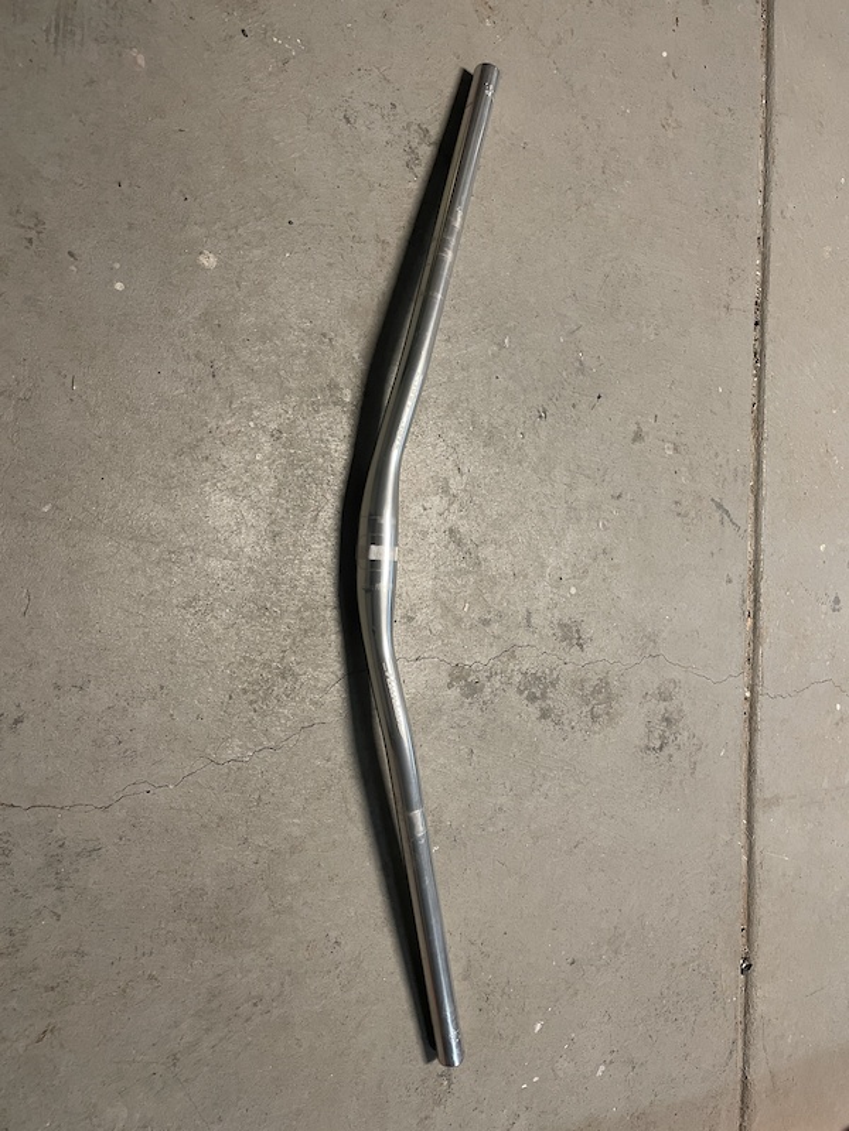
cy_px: 566
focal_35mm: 26
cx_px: 424
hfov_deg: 53.1
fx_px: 850
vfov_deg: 67.3
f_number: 1.6
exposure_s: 1/60
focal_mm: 4.2
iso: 320
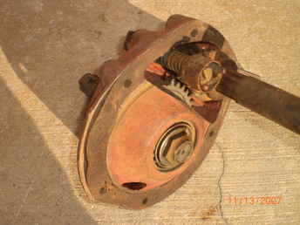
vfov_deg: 37.7
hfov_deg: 49.0
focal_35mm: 38
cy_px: 112
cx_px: 150
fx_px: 329
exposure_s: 1/250
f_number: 4.4
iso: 50
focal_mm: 6.3
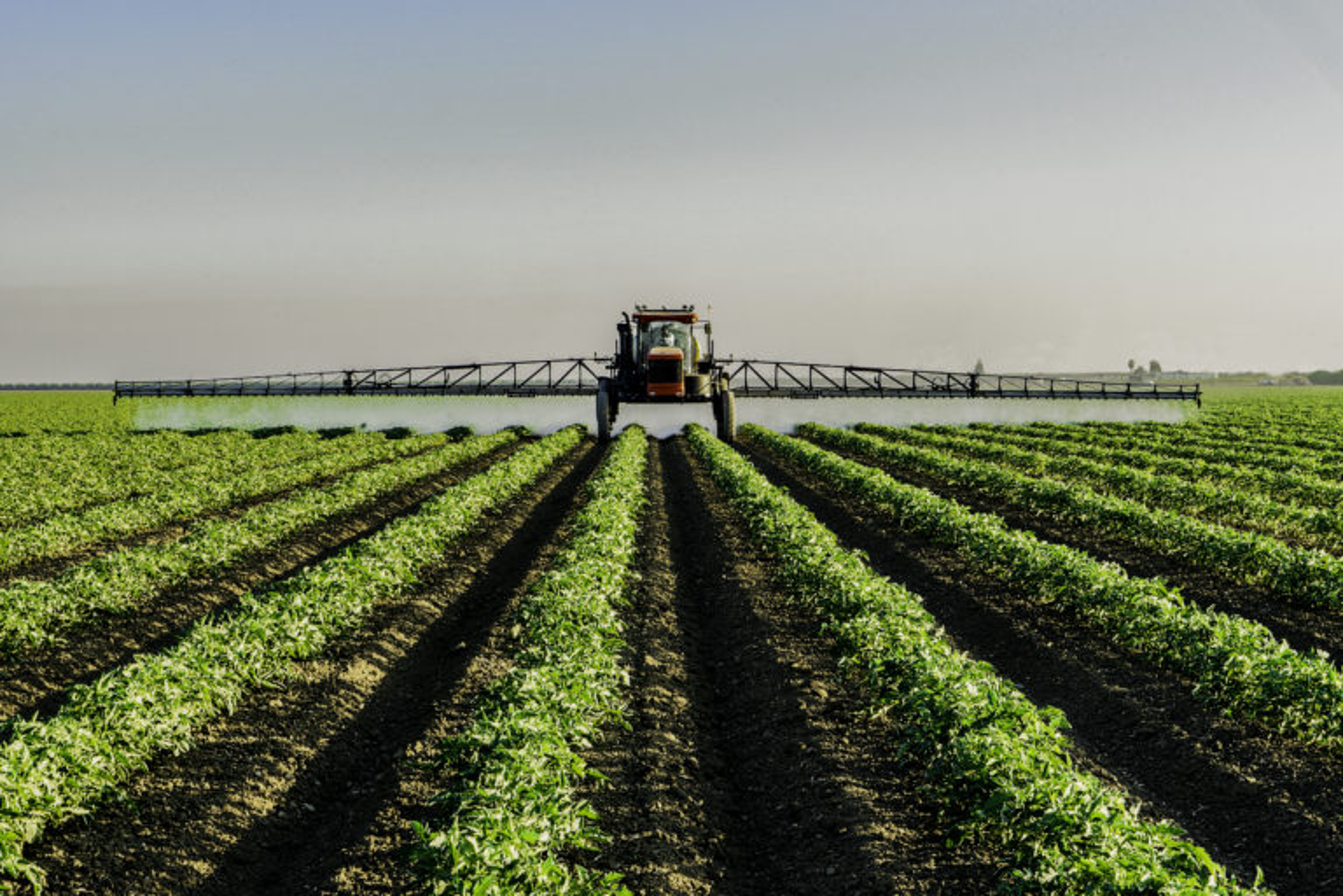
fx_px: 2611
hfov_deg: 28.8
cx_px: 672
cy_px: 448
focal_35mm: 70
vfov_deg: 19.5
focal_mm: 70
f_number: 22
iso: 200
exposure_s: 1/15
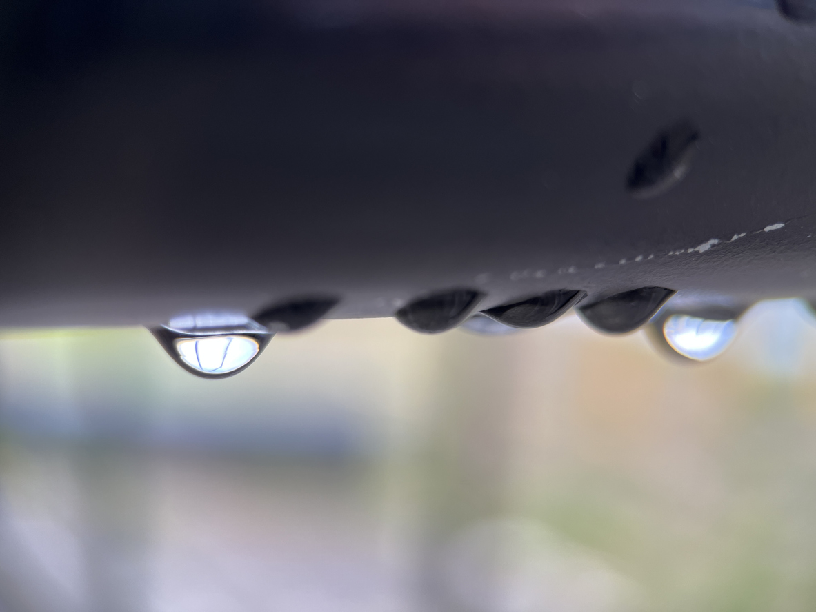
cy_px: 306
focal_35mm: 26
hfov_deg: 67.3
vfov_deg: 53.1
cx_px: 408
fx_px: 613
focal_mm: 5.1
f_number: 1.6
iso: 40
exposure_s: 1/221
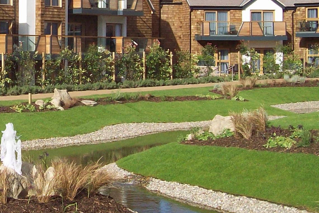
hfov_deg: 19.6
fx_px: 886
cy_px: 11
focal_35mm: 100
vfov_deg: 13.5
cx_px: -24
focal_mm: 6
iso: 80
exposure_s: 1/490
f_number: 4.8
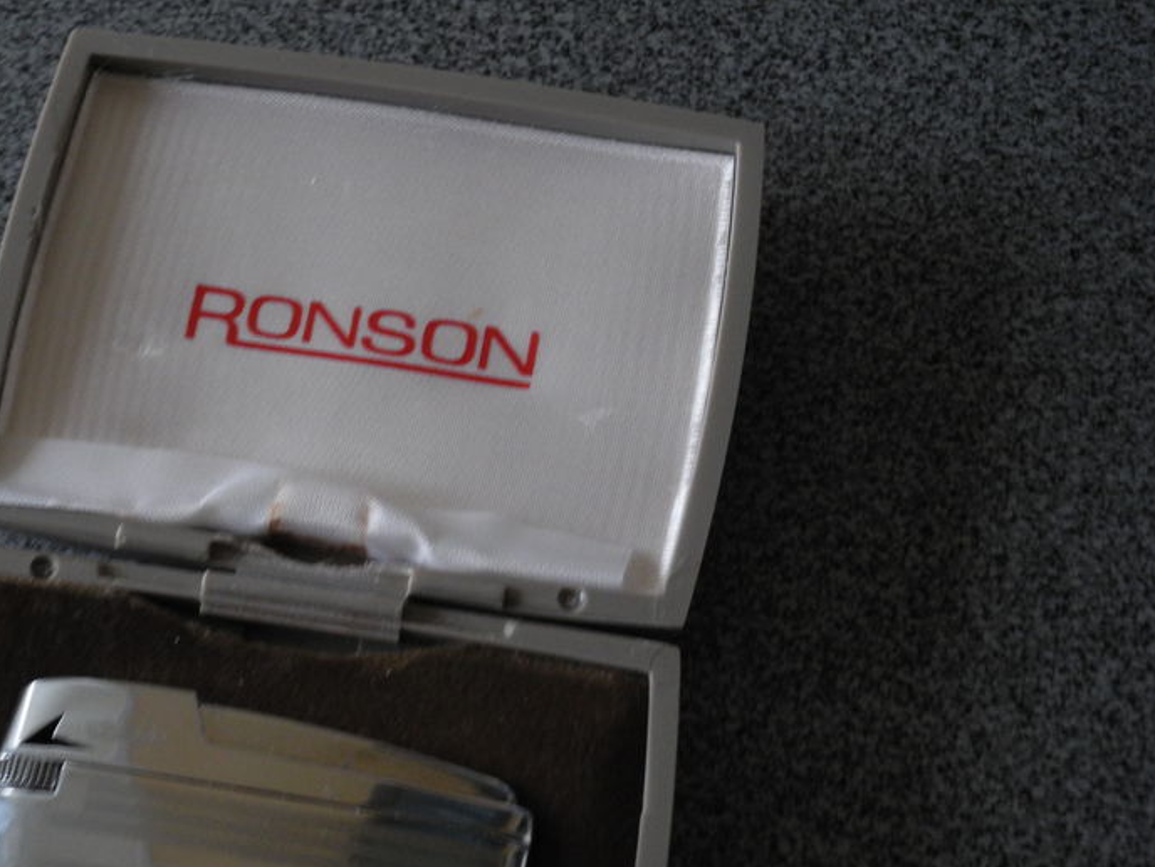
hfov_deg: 24.2
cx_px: 321
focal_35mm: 80
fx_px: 2669
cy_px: 575
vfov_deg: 18.4
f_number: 3.5
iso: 400
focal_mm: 11.8
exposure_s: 1/6.9
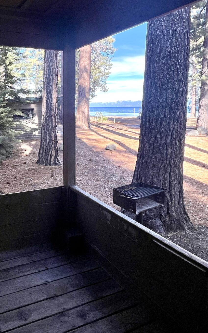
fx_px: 236
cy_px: 113
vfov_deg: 68.6
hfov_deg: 44.4
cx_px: 31
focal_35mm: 26
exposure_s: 1/231
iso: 32
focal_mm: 1.57
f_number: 1.8
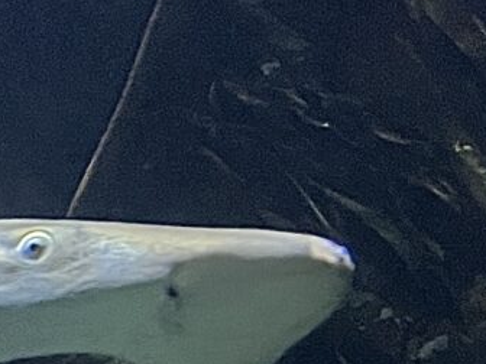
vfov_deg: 11.9
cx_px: -561
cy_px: 532
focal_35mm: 119
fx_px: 1671
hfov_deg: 13.5
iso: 320
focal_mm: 5.7
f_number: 1.5
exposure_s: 1/50
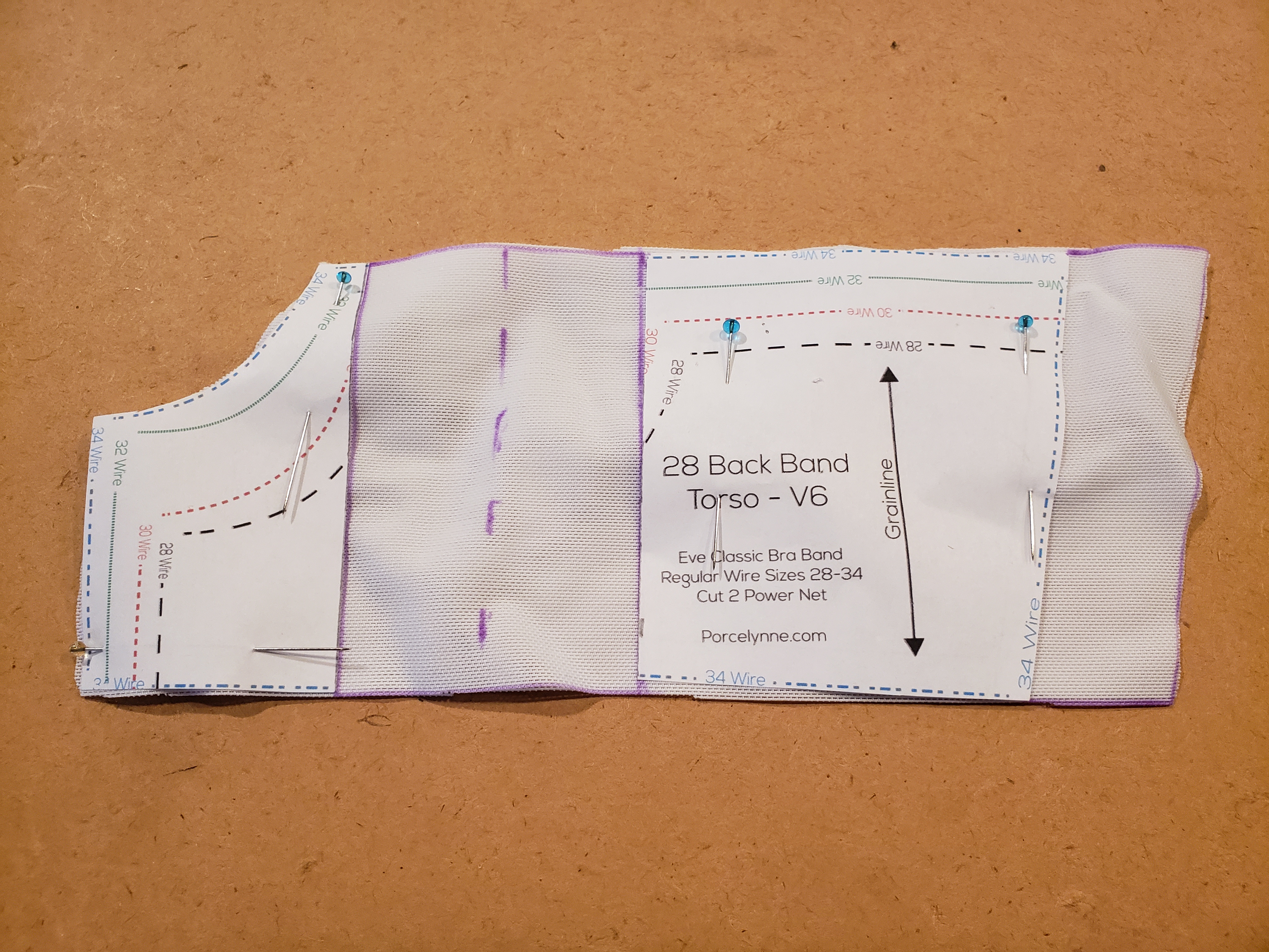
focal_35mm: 26
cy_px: 476
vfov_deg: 53.1
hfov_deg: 67.3
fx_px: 953
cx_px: 634
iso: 400
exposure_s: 1/60
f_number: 2.4
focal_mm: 4.3
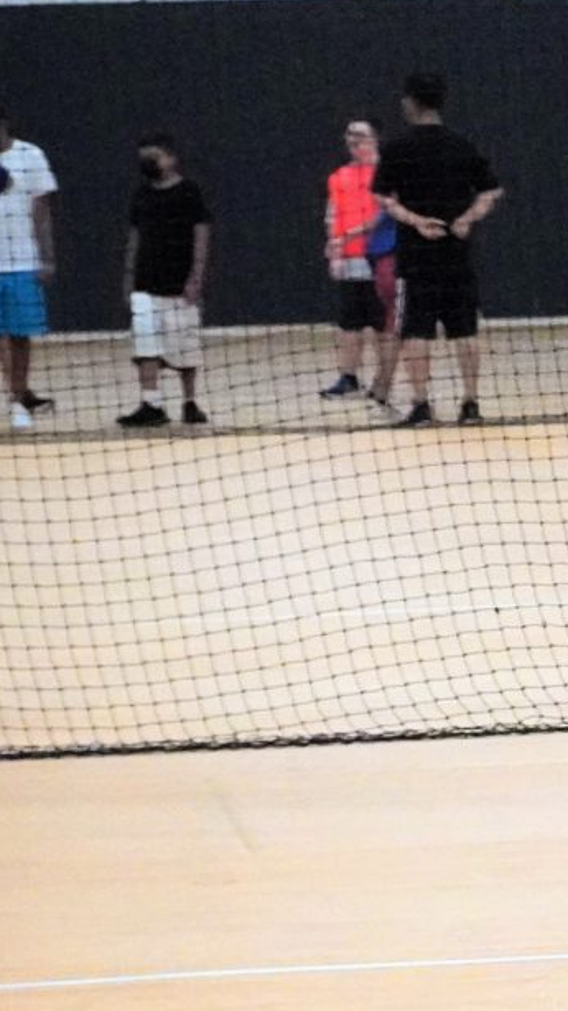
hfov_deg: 4.5
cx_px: 1487
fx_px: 7021
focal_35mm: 262
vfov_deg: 8.2
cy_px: 712
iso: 6400
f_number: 5.6
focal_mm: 50
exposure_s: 1/500
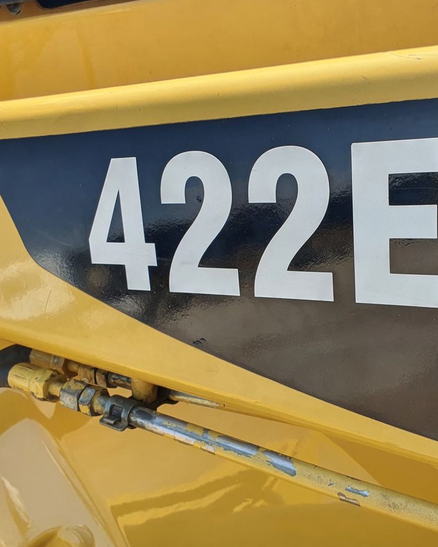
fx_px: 551
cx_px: 305
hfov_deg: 42.6
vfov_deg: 52.8
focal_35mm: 34
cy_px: 274
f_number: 2.4
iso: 50
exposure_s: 1/540
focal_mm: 4.3
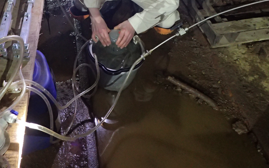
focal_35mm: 36
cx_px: 92
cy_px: 32
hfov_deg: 53.1
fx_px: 264
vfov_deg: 34.2
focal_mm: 4.5
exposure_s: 1/15
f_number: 2.8
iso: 800
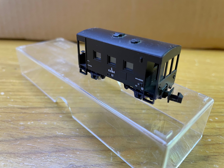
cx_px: 112
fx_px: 168
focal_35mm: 26
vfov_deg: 53.1
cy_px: 84
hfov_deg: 67.3
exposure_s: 1/50
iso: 160
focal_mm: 4.2
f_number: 1.6
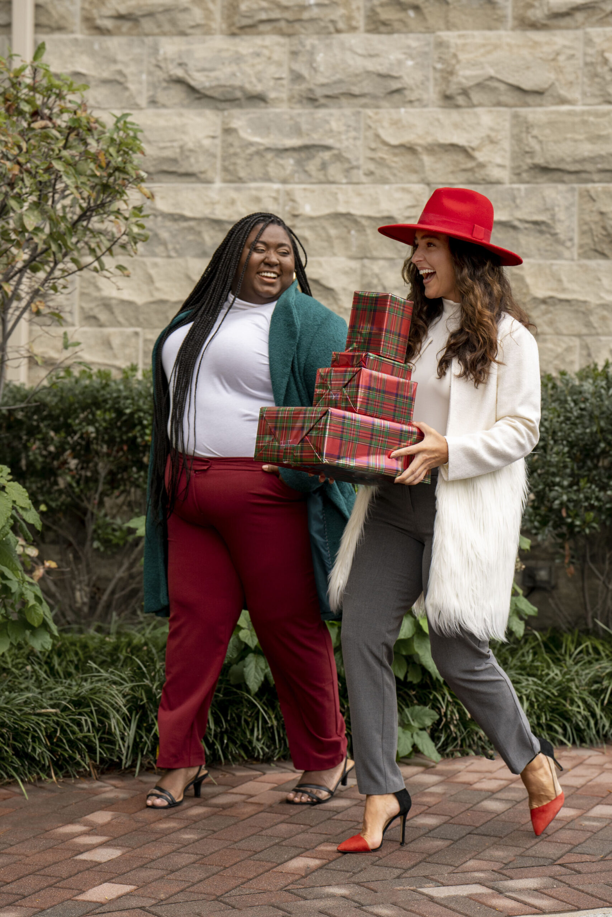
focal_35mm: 98
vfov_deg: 20.8
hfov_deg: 14.0
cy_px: 458
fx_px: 2498
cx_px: 306
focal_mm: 98
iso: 640
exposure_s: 1/320
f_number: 4
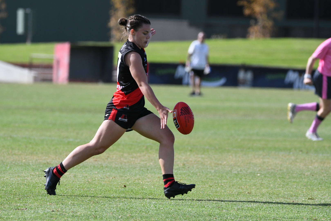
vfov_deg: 2.9
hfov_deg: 4.3
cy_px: 110
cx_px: 166
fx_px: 4413
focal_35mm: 480
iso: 1600
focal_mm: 320
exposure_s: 1/8000
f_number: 5.6
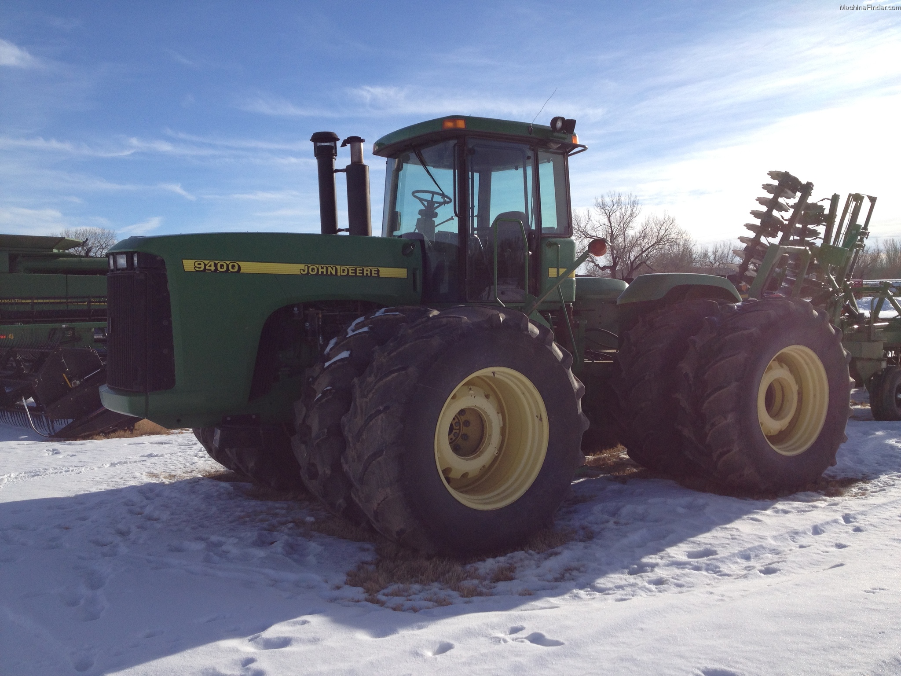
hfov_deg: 52.6
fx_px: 911
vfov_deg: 40.7
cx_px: 450
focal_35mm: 35
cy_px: 338
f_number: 2.4
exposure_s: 1/2404
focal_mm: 4.28
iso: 50
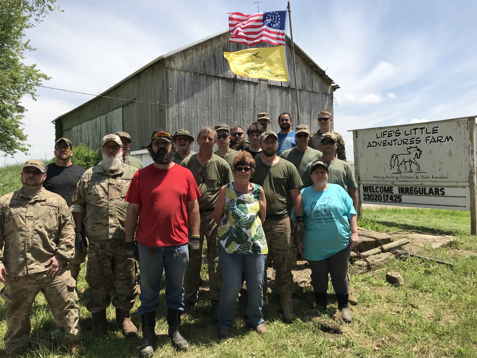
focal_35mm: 28
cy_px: 179
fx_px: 386
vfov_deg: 49.7
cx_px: 238
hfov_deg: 63.4
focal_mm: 3.99
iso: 20
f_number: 1.8
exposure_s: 1/2227
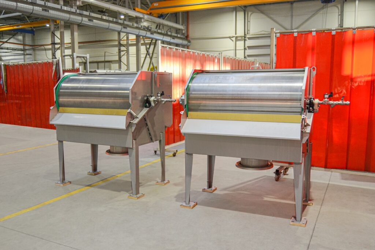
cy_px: 125
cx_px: 188
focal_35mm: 33
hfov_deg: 57.2
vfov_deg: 40.0
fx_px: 344
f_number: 3.5
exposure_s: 1/60
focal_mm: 22
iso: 500
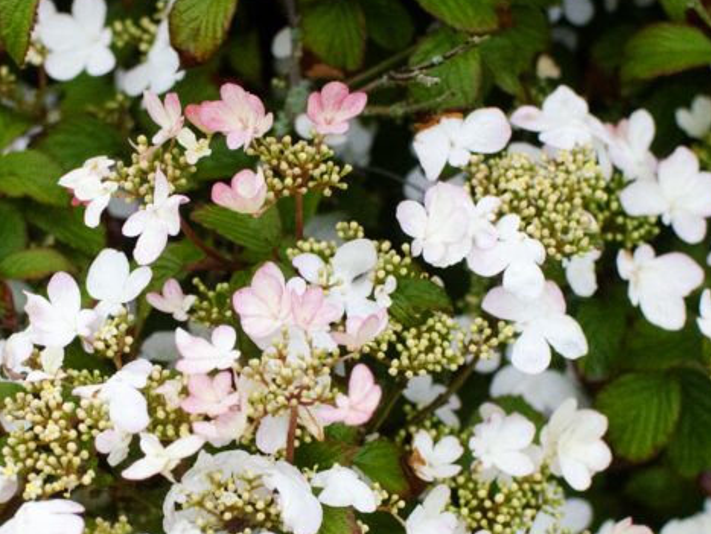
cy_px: 342
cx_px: 268
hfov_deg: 23.5
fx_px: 1702
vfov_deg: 17.8
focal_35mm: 83
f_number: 3.5
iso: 3200
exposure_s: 1/8000
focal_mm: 35
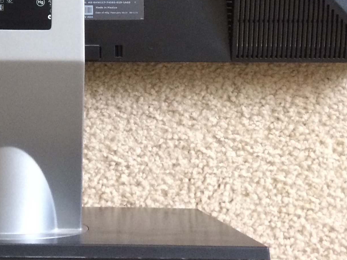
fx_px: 782
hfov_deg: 24.3
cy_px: -79
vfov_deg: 17.7
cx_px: 34
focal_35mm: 78
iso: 250
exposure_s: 1/30
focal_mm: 4.15
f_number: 2.2
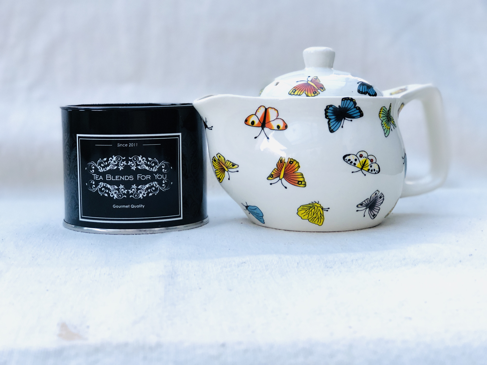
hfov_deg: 33.8
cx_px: 244
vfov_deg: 25.7
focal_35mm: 57
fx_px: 802
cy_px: 182
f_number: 2.8
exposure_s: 1/30
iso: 200
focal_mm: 6.6
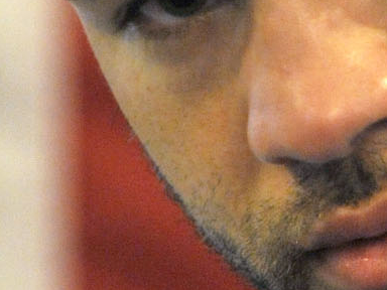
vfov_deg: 2.1
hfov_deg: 2.8
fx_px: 7826
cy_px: 188
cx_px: 483
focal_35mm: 700
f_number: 2.8
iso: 6400
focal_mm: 140
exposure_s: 1/250
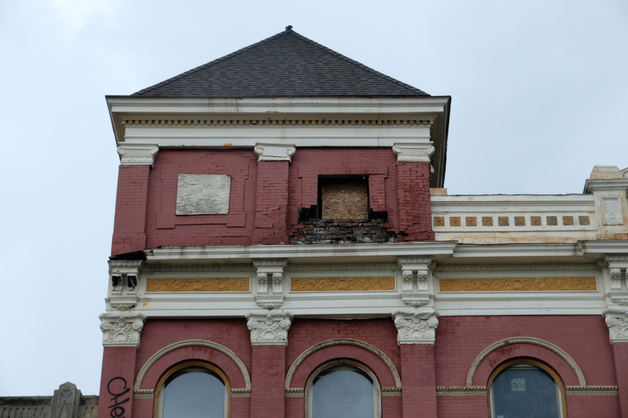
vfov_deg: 16.5
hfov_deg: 24.5
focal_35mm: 83
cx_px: 314
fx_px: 1448
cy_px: 209
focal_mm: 55
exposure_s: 1/200
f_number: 8
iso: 640
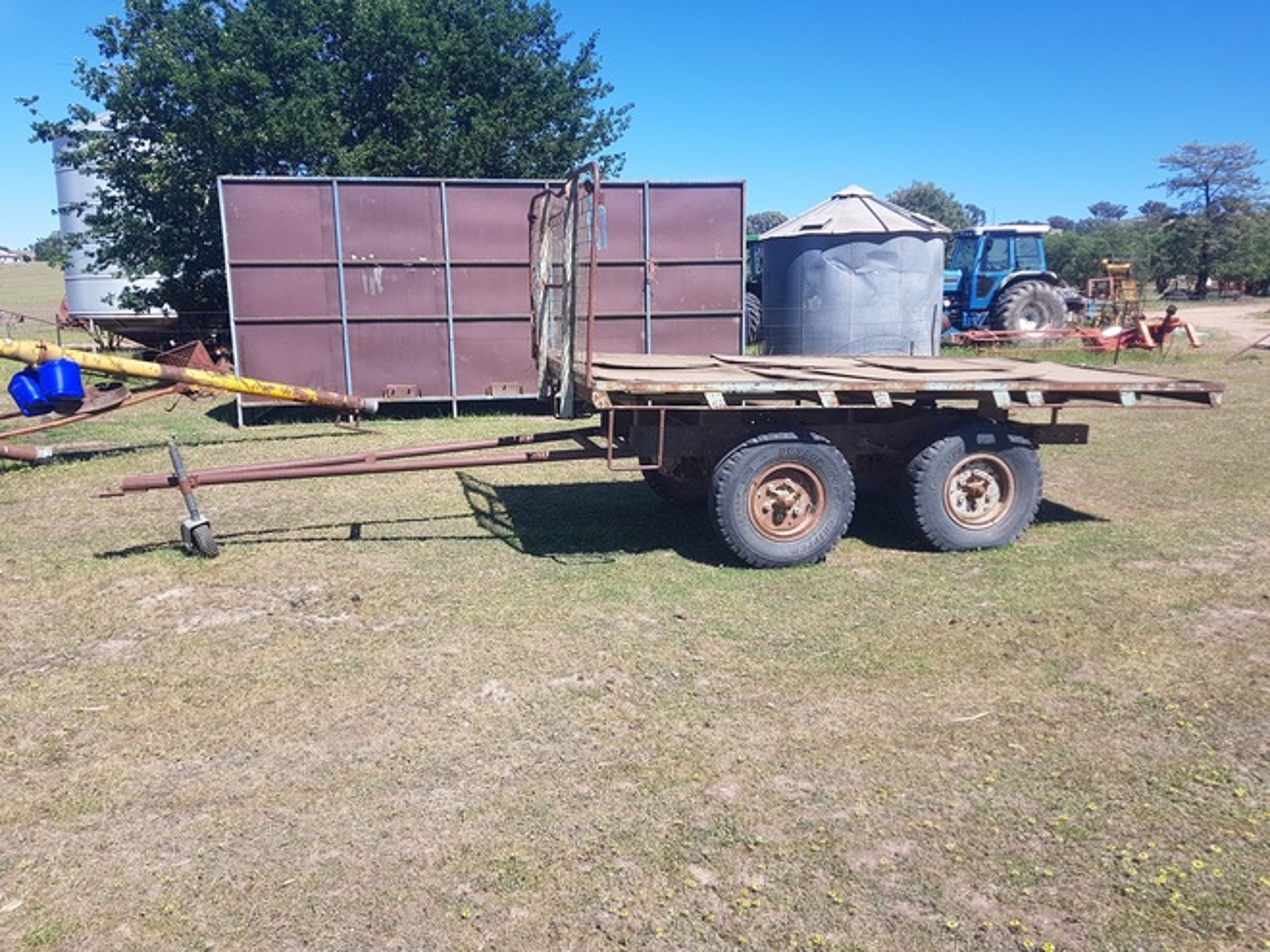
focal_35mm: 26
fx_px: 954
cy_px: 476
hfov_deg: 67.3
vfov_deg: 53.1
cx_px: 635
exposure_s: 1/1432
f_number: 1.7
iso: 40
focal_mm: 4.2
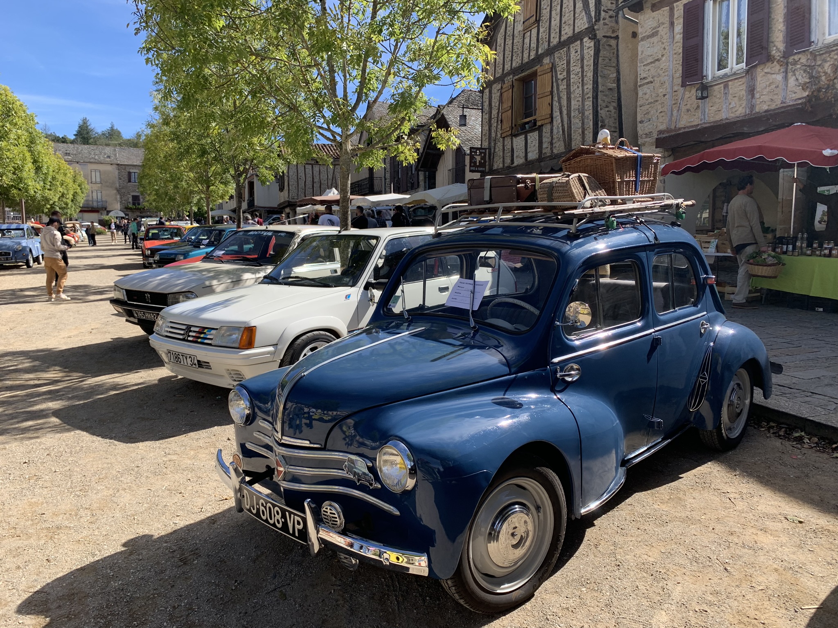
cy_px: 314
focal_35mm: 26
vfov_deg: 53.1
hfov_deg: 67.3
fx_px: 629
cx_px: 419
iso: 25
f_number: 1.8
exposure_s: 1/1235
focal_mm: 4.25
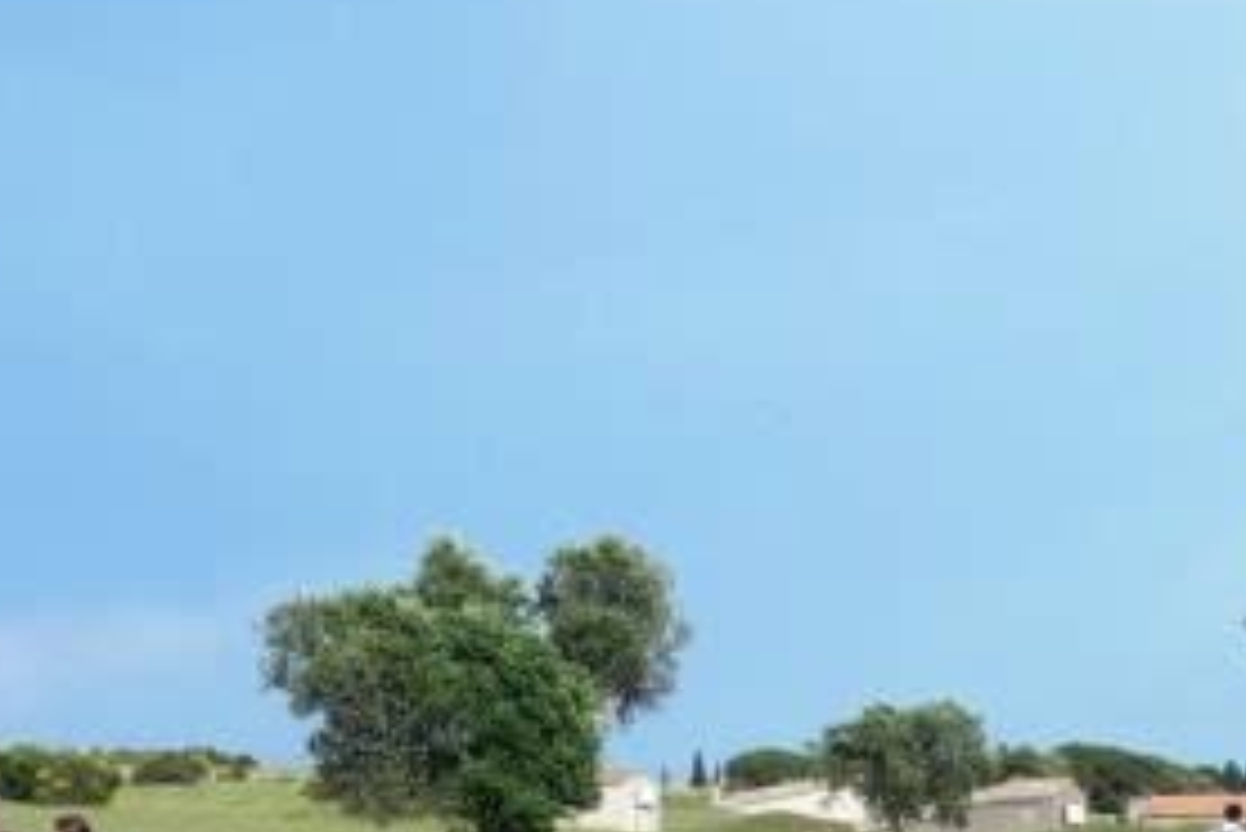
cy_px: 1324
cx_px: 648
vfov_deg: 10.8
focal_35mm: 122
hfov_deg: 16.8
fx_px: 4225
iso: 200
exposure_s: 1/800
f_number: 6.3
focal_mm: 12
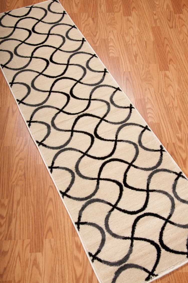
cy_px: 142
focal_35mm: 42
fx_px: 330
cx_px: 94
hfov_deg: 31.8
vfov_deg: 46.4
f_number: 14
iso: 200
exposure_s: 1/200
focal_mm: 28
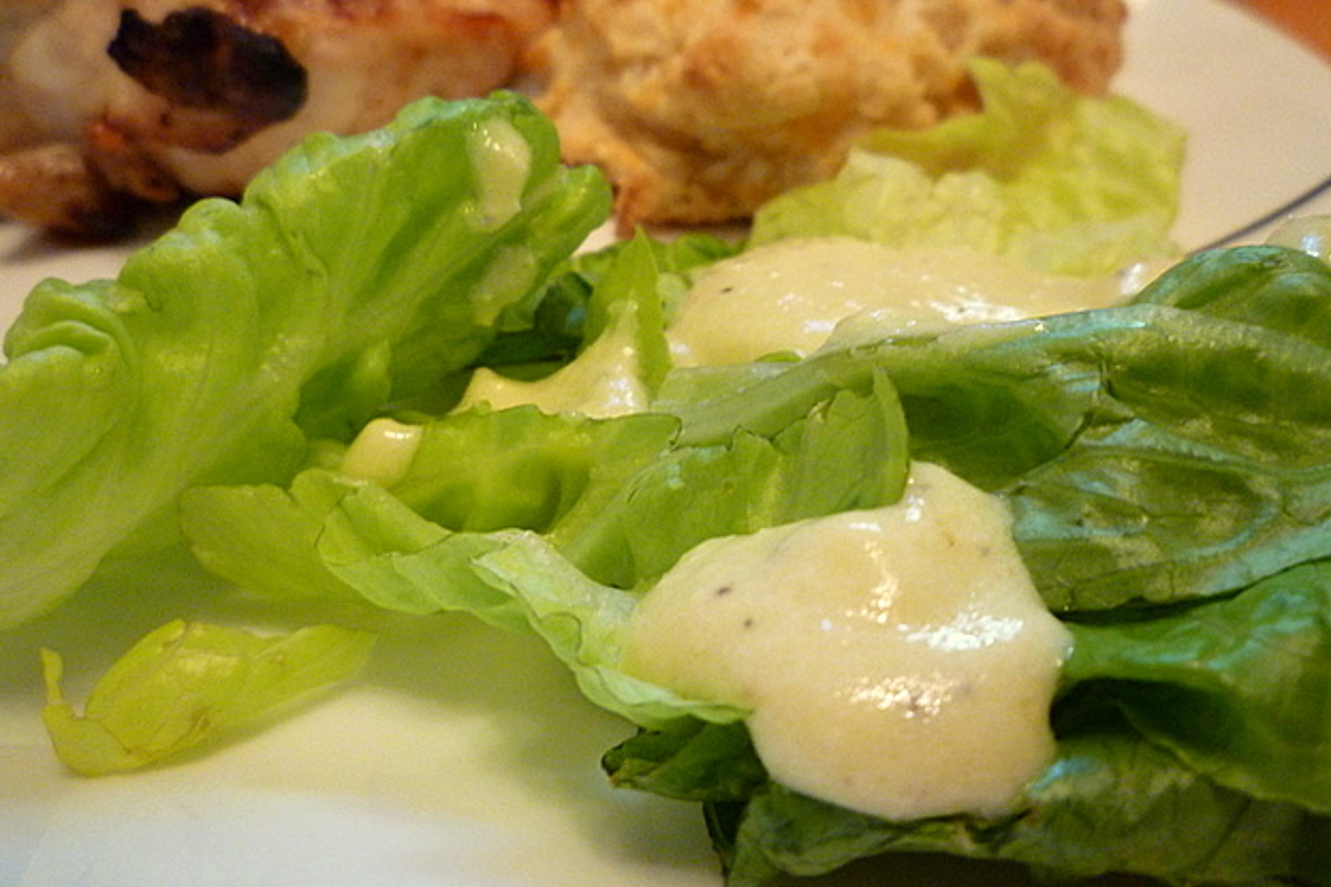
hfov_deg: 60.3
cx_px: 649
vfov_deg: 42.3
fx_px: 1146
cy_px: 402
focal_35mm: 31
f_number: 3.3
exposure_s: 1/30
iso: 400
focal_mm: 5.2
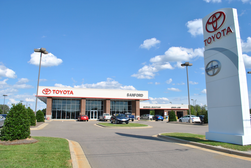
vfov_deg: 48.0
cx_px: 126
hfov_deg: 67.3
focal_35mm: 27
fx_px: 188
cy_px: 84
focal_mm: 18
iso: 100
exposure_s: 1/320
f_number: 9
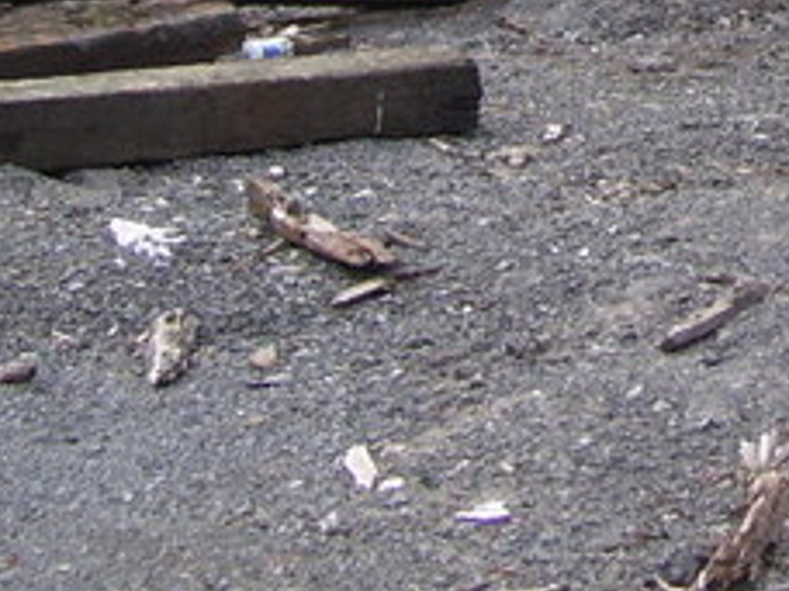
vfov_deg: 10.3
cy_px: -387
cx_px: 889
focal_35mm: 138
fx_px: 3145
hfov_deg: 14.0
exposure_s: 1/350
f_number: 2.7
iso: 80
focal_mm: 6
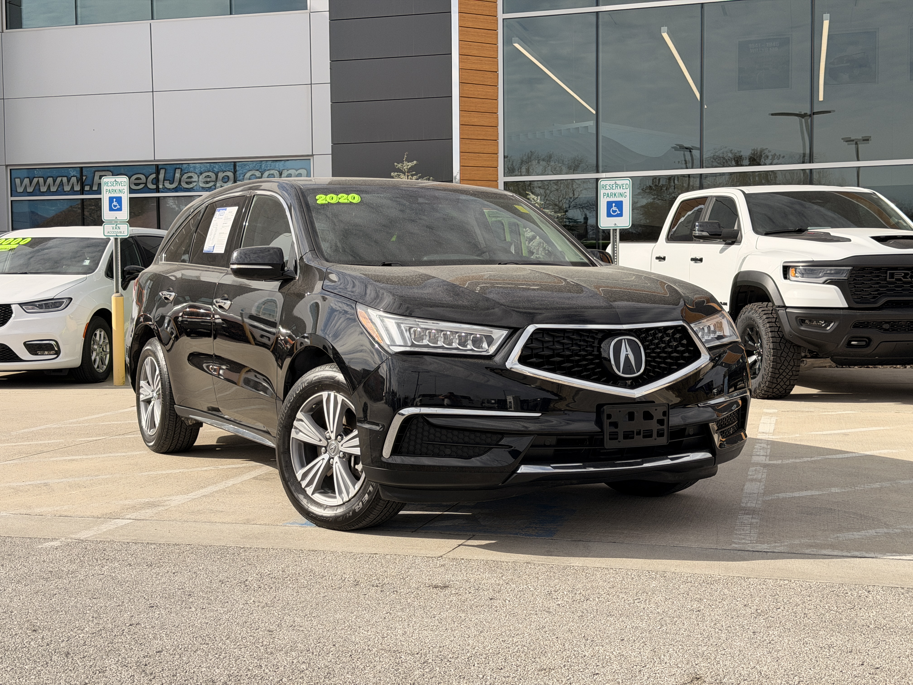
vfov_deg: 30.3
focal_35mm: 48
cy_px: 342
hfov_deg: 39.7
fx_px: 1266
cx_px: 456
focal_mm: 6.76
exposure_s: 1/6024
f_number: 1.78
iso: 80
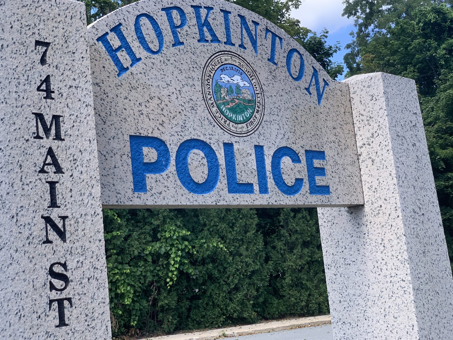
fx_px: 694
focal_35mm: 53
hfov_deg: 36.2
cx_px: 224
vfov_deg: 27.5
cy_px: 171
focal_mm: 6
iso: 16
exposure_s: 1/313
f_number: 2.4
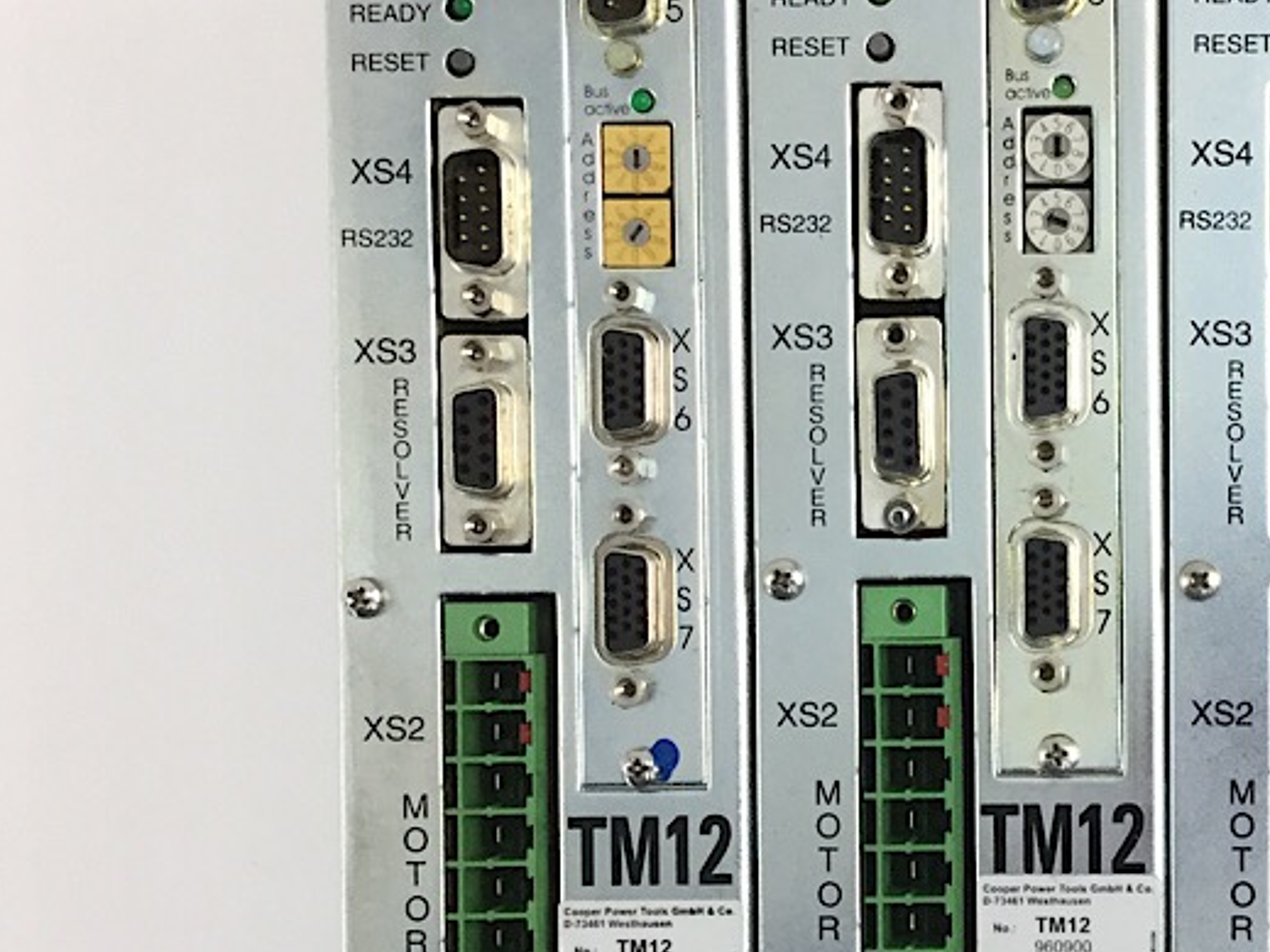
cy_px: 602
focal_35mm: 71
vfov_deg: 20.7
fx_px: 2604
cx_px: 1129
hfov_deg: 26.5
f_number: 2.4
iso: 40
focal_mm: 3.3
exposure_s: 1/33
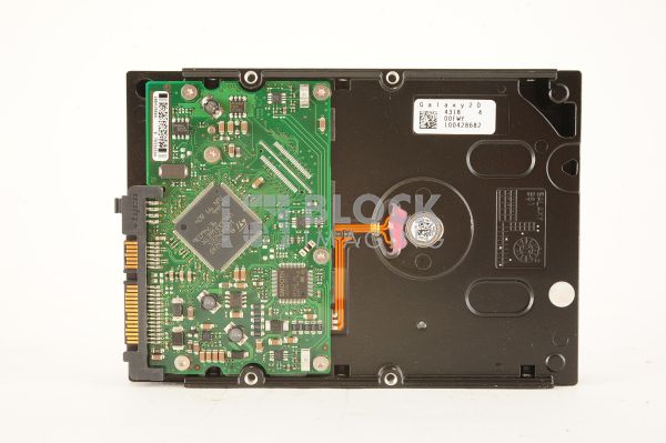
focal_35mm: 50
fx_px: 924
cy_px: 222
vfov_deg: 26.9
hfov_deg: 39.6
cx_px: 333
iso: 1600
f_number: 13
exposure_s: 1/125
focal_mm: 50
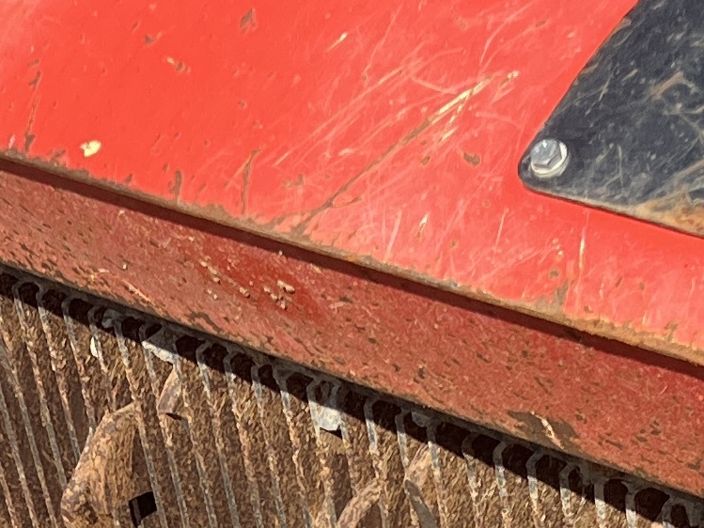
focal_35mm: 140
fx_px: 2848
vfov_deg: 10.1
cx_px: 122
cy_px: 929
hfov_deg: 14.0
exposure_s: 1/2695
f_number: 1.5
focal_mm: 5.7
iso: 50
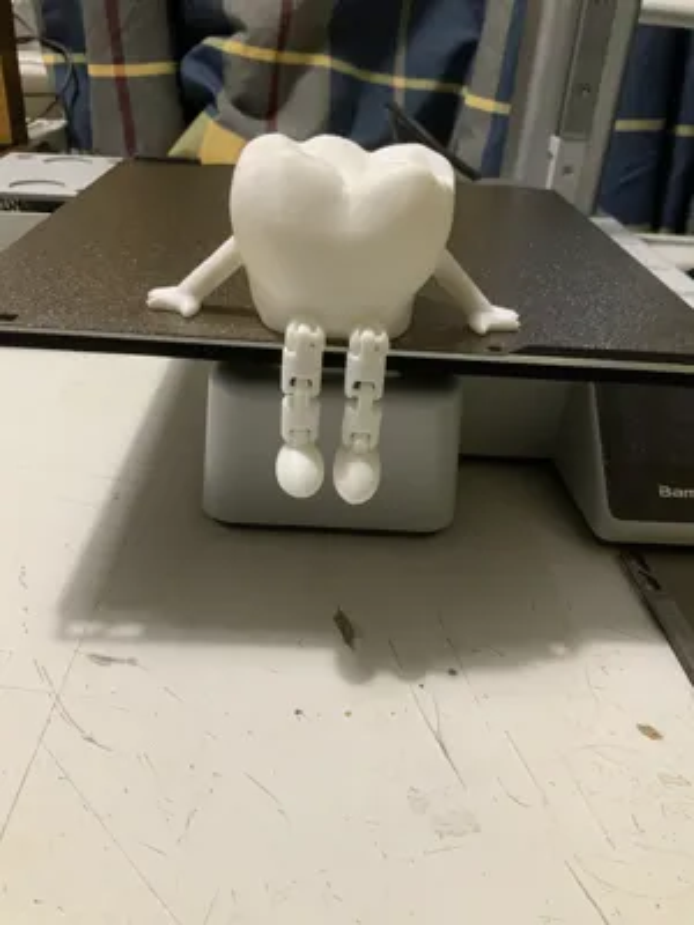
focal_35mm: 29
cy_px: 462
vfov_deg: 61.7
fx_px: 775
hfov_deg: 48.2
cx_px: 347
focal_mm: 3
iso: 200
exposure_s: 1/60
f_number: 1.8
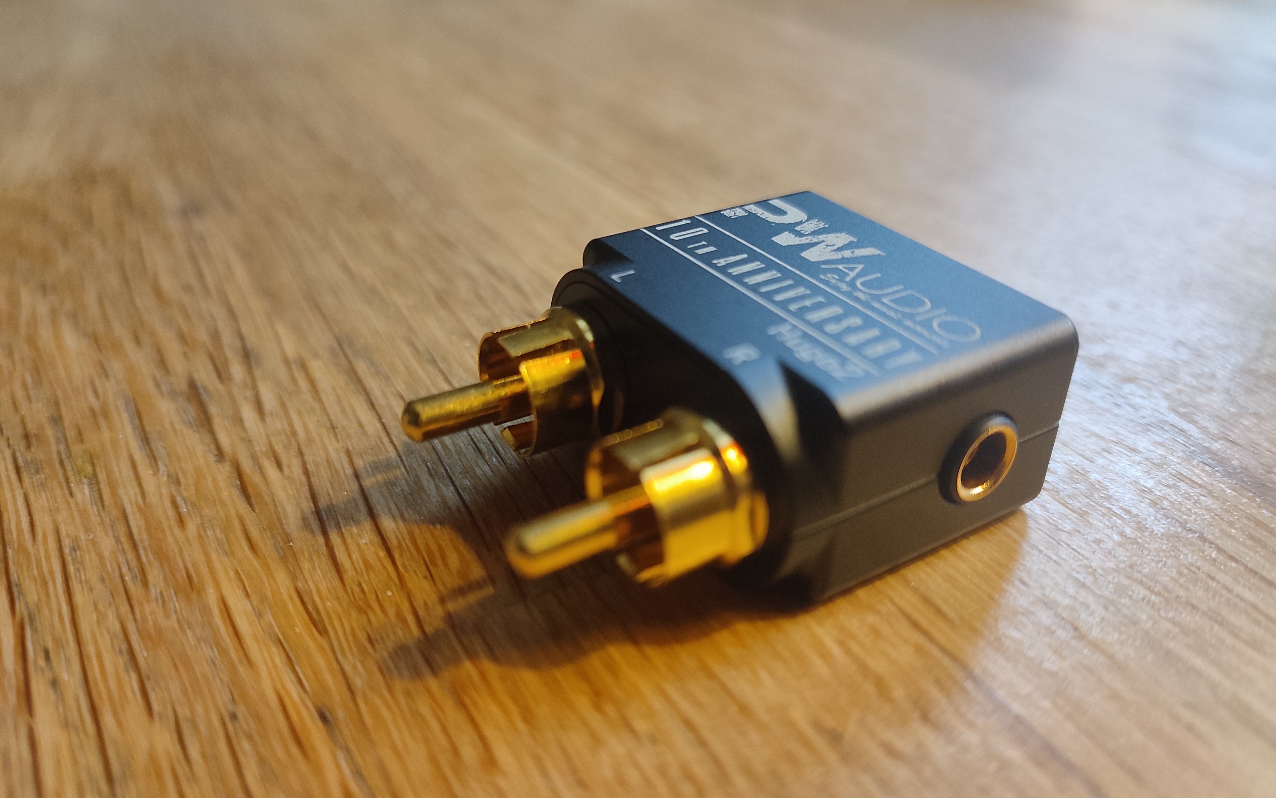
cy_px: 448
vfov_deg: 45.9
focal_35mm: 27
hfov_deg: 68.4
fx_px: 939
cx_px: 639
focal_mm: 6.04
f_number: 1.9
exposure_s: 1/20
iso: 504
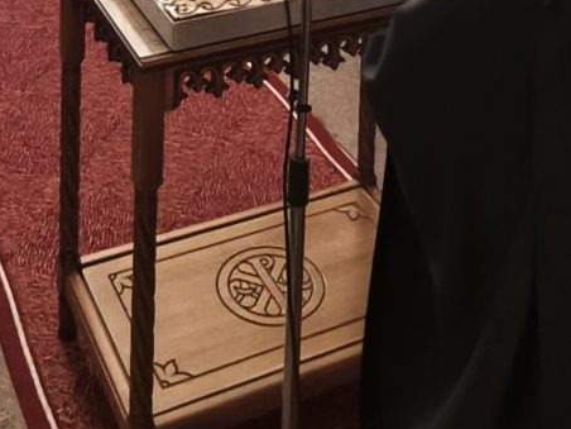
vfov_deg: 15.7
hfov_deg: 28.4
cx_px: 211
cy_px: -495
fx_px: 1122
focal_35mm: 68
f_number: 2.2
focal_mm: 1.91
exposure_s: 1/16.7
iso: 1000
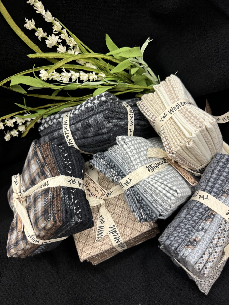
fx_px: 212
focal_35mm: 24
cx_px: 114
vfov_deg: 71.6
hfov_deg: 56.8
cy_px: 152
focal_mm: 6.76
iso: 125
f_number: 1.78
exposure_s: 1/60
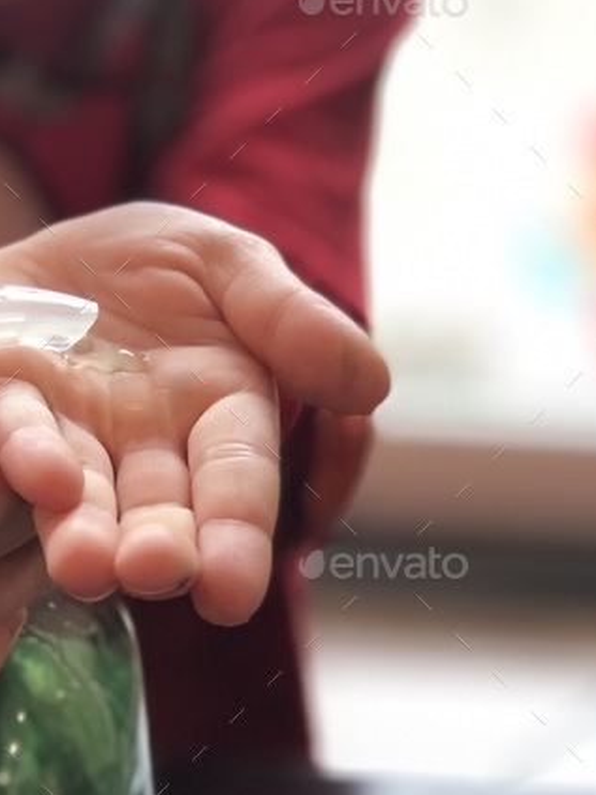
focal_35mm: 106
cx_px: 96
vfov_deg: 18.5
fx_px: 2435
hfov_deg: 13.9
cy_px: 460
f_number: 2.8
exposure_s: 1/30
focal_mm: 6.6
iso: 50
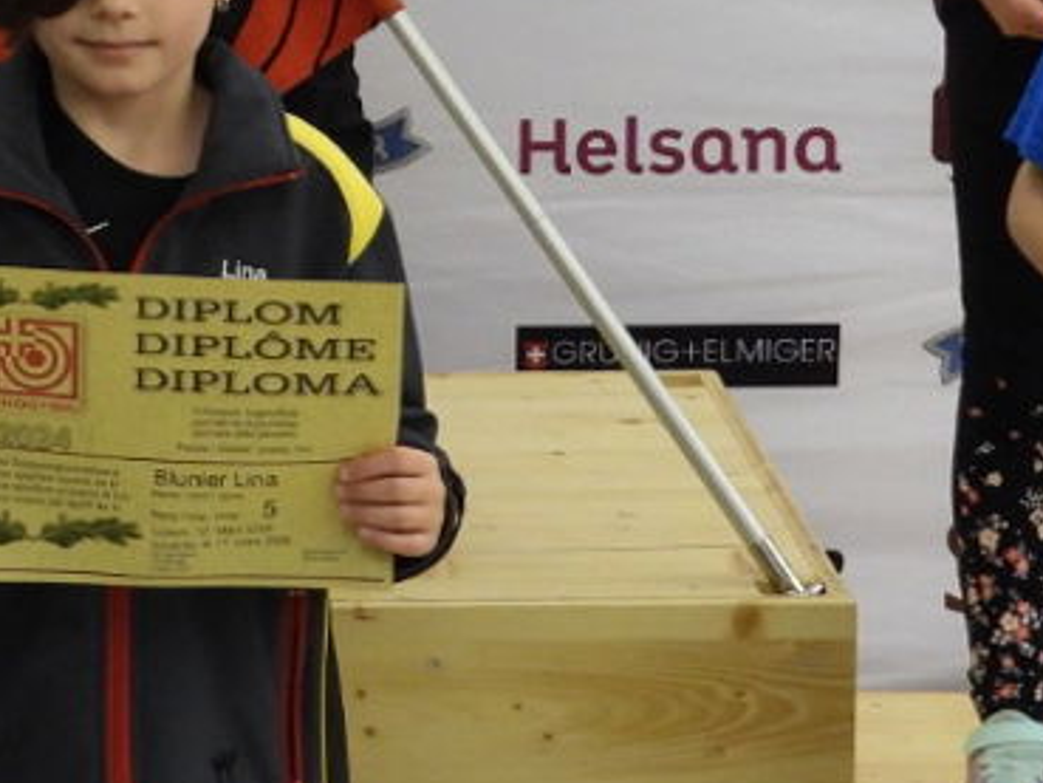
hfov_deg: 11.4
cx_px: 119
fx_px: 5184
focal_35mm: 172
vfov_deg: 8.6
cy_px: -52
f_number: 3.2
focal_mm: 7.7
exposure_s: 1/30
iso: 320
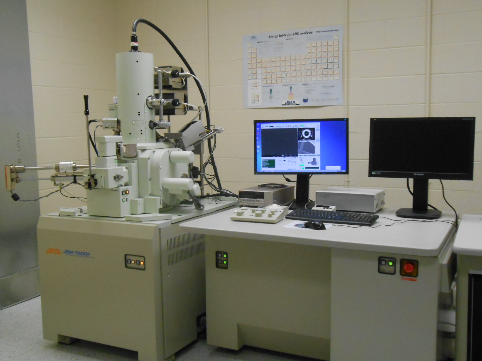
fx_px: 529
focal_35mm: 38
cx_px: 241
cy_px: 180
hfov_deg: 49.0
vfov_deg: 37.7
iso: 640
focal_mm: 6.8
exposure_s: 1/125
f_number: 4.2
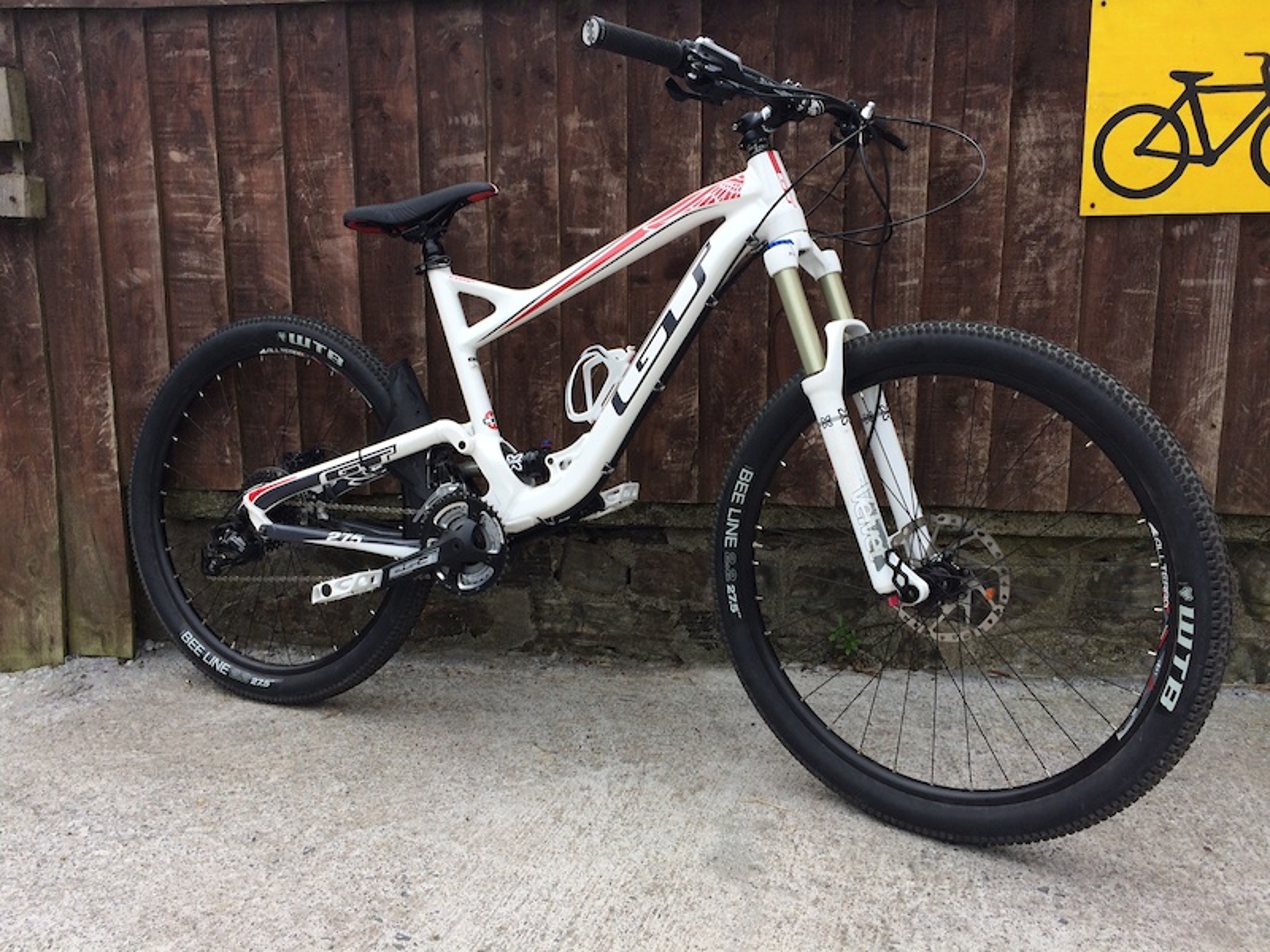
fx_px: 1064
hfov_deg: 61.7
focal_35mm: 29
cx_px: 635
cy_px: 476
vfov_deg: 48.2
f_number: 2.2
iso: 32
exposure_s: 1/1466
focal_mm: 4.15
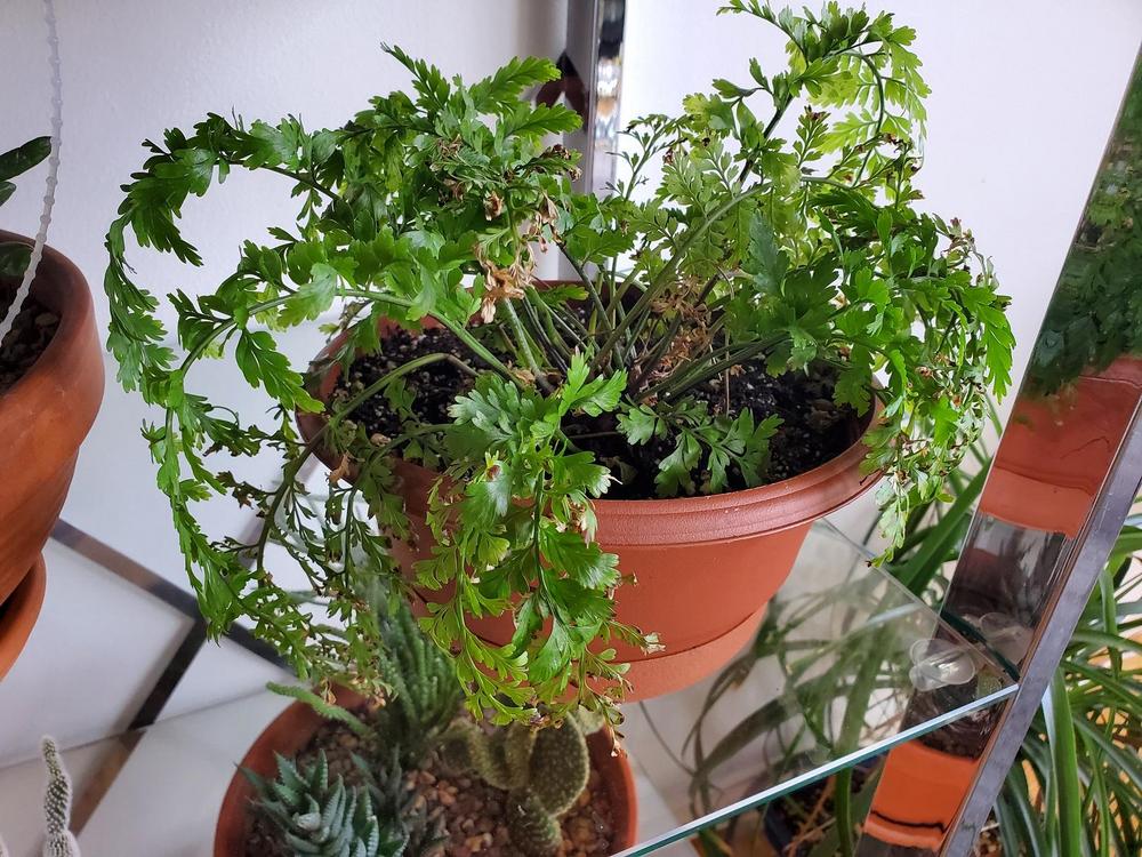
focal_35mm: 26
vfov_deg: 53.1
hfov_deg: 67.3
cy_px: 428
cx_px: 571
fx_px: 858
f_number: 2.4
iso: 200
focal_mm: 4.3
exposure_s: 1/120
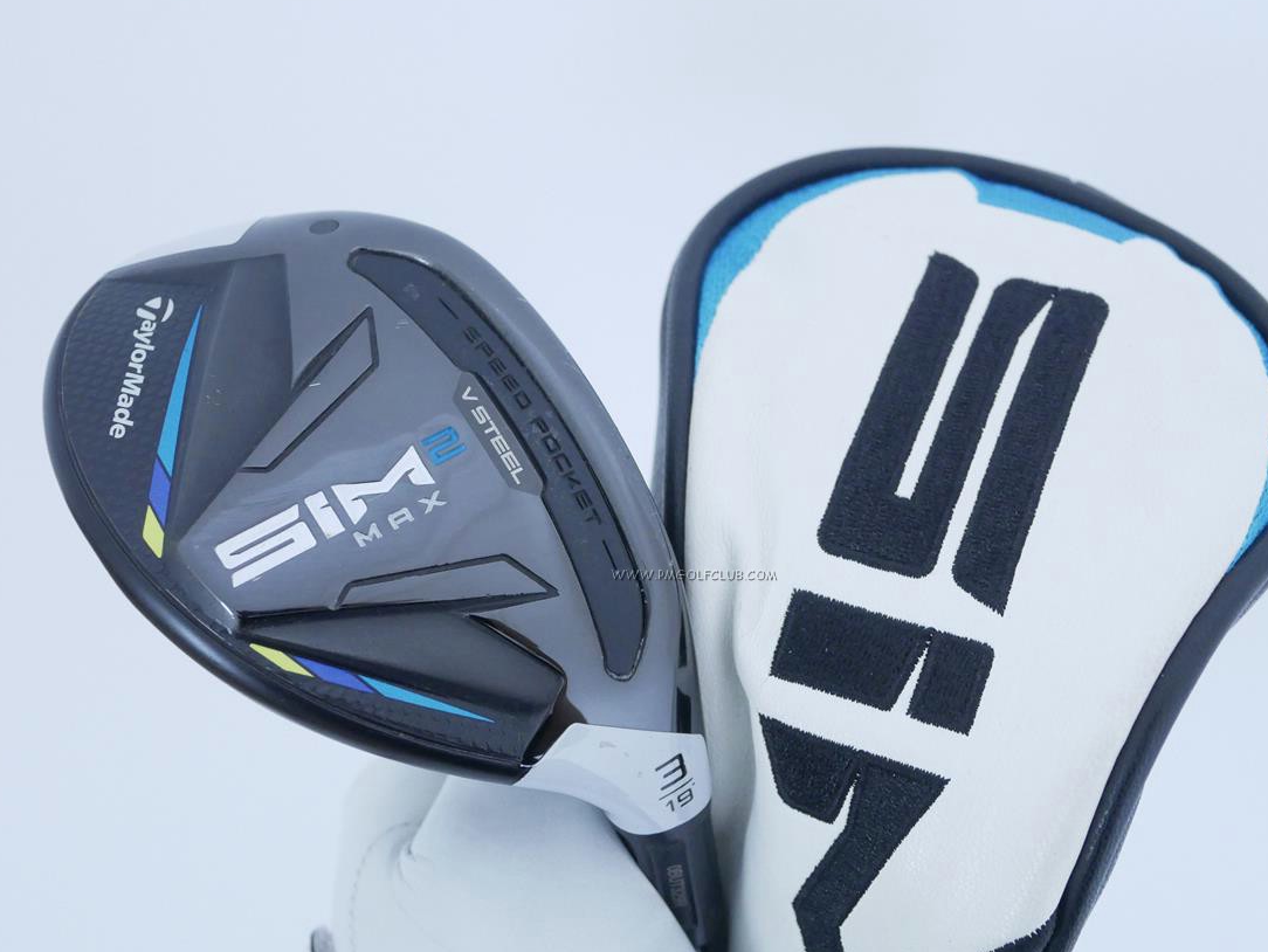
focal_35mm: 59
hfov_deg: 32.7
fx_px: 2162
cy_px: 469
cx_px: 694
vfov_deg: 24.8
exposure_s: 1/50
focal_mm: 25
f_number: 4.5
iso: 1600
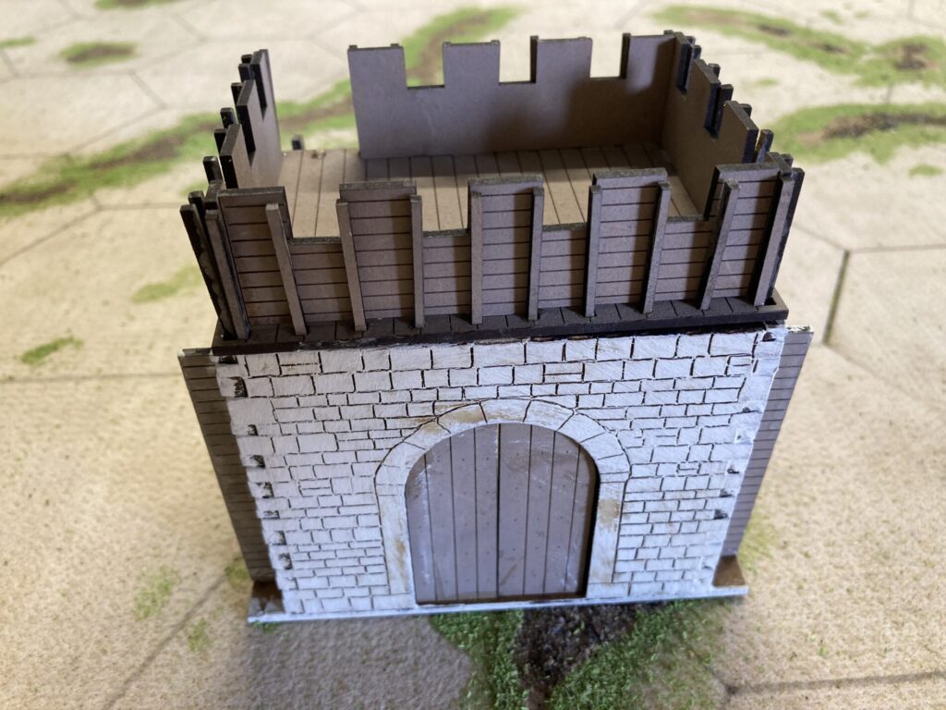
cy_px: 355
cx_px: 473
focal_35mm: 28
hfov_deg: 63.4
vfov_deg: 49.7
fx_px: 765
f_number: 1.8
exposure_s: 1/50
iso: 80
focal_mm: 3.99
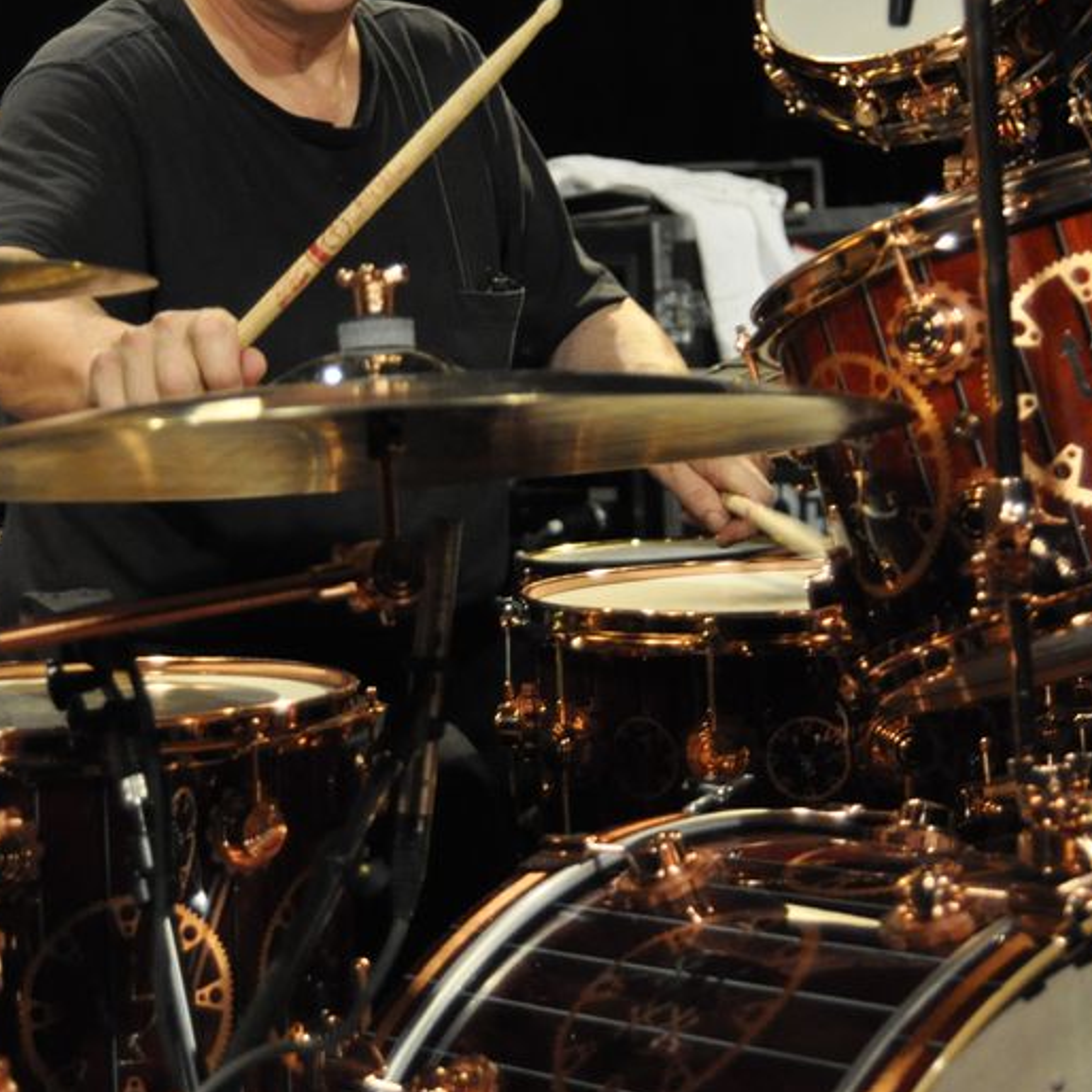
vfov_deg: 17.2
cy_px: 386
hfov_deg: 17.2
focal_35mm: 101
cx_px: 393
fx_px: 3605
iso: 1600
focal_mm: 34
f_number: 2.8
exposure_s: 1/160
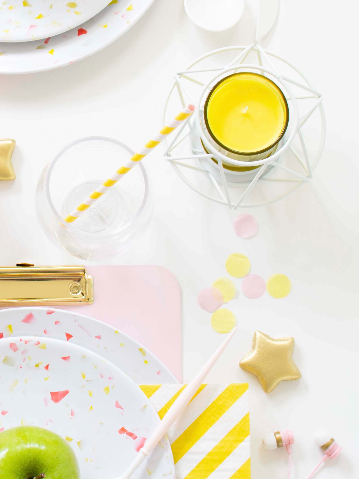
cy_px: 146
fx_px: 1801
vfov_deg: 15.1
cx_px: 28
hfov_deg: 11.3
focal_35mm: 130
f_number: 4
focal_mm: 35
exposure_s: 1/50
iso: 200
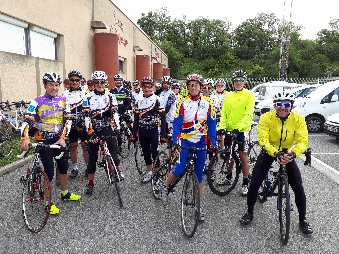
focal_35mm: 27
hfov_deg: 65.3
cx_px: 170
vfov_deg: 51.4
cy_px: 127
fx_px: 264
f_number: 1.9
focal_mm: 3.6
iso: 40
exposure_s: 1/176
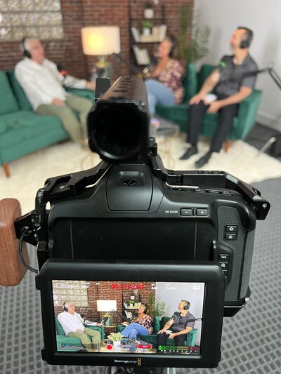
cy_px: 187
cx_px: 140
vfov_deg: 67.3
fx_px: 281
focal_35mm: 26
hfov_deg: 53.1
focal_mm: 5.7
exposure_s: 1/60
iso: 100
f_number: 1.5
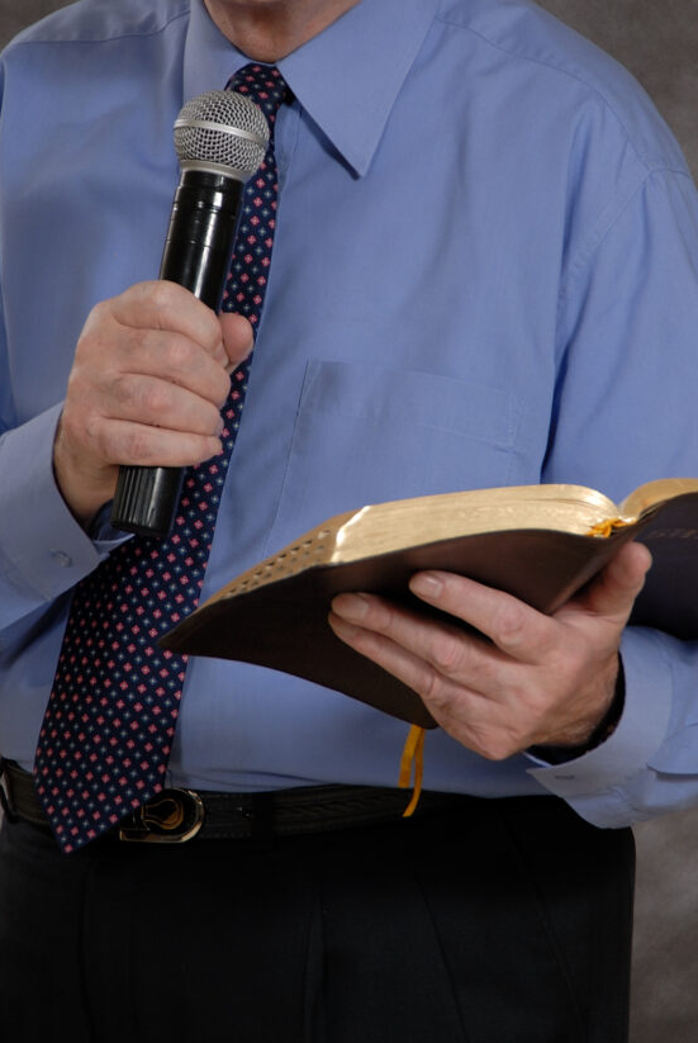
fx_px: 8119
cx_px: 386
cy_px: 385
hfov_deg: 4.9
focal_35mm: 280
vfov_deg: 7.3
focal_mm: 100
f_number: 8
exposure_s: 1/160
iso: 100
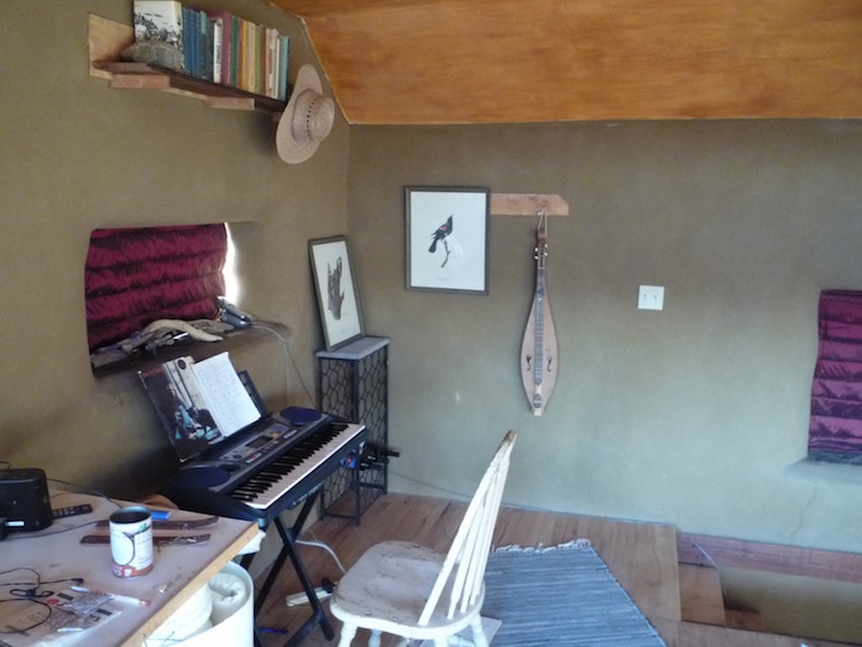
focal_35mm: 30
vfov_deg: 46.8
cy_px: 324
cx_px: 431
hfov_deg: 59.9
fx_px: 747
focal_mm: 5.2
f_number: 3.3
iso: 400
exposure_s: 1/20
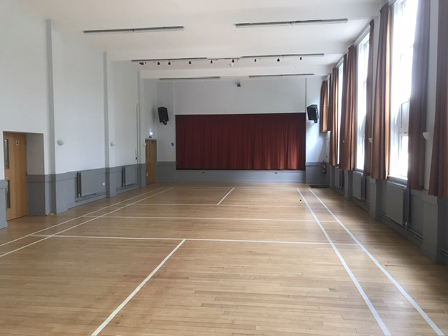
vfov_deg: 49.7
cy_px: 168
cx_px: 224
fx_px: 362
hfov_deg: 63.4
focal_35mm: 28
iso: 20
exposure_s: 1/33
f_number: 1.8
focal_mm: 3.99
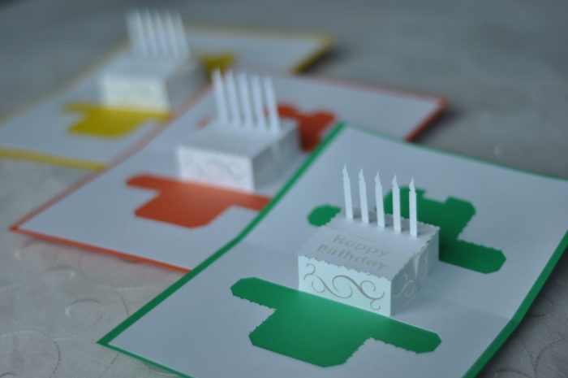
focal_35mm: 75
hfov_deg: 27.0
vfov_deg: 18.1
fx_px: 1182
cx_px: 284
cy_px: 189
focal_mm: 50
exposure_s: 1/400
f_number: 1.8
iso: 320
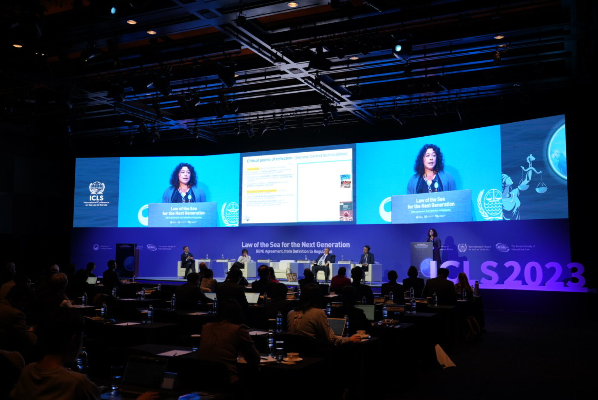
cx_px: 299
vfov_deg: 37.9
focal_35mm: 35
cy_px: 200
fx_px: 582
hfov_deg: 54.4
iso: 500
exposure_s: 1/125
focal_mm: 35
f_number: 4.5
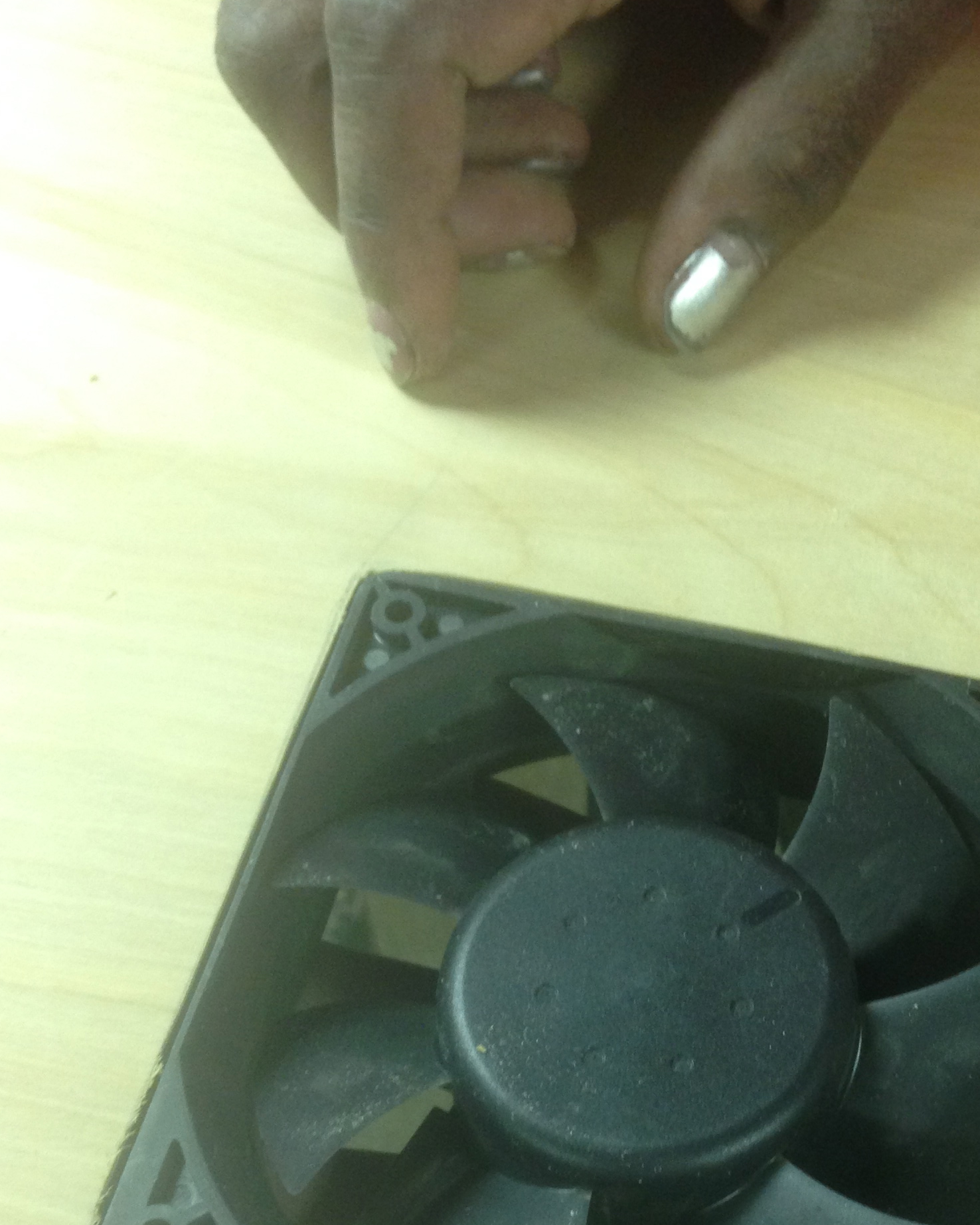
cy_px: 1000
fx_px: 2066
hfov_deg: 26.6
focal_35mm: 57
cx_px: 643
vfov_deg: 32.0
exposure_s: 1/20
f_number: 2.4
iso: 125
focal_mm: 4.12
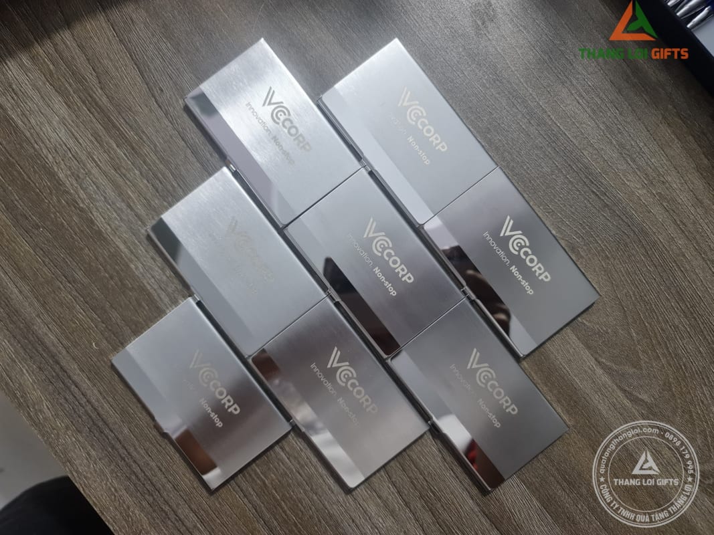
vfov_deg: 54.9
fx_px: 516
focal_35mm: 25
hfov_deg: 69.4
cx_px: 357
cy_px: 268
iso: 320
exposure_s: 1/50
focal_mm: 7
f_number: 1.8
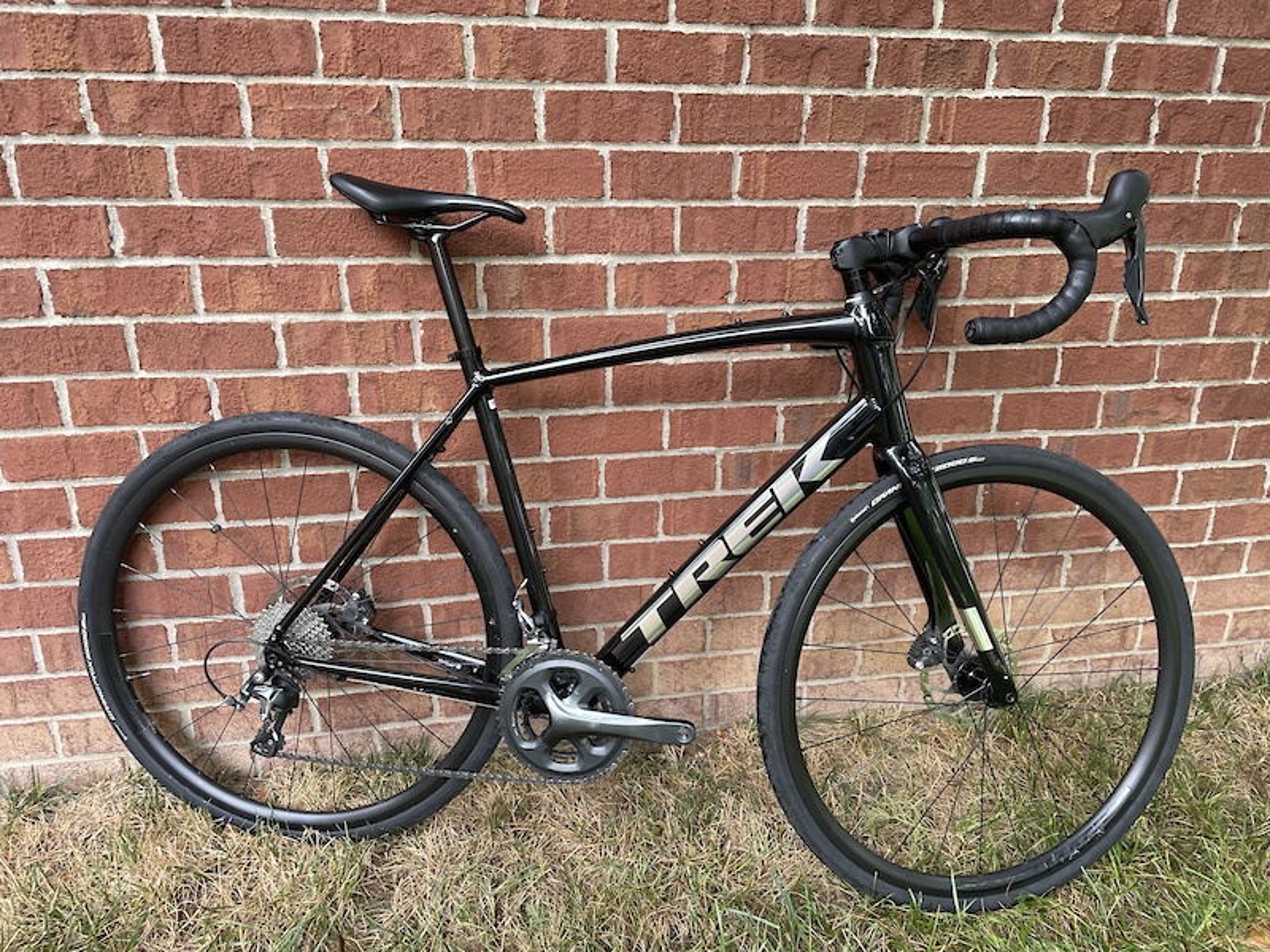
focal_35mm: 26
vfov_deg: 53.1
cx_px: 635
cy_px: 476
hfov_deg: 67.3
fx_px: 954
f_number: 1.6
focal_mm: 4.2
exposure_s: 1/121
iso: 125
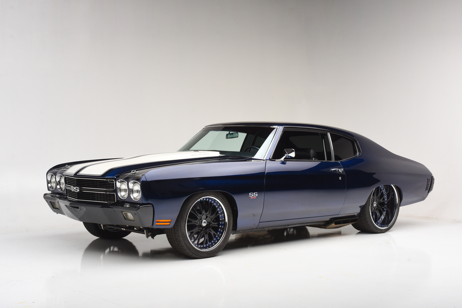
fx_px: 642
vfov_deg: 27.0
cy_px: 154
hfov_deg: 39.6
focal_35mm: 50
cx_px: 231
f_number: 9
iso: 320
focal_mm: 50
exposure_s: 1/250
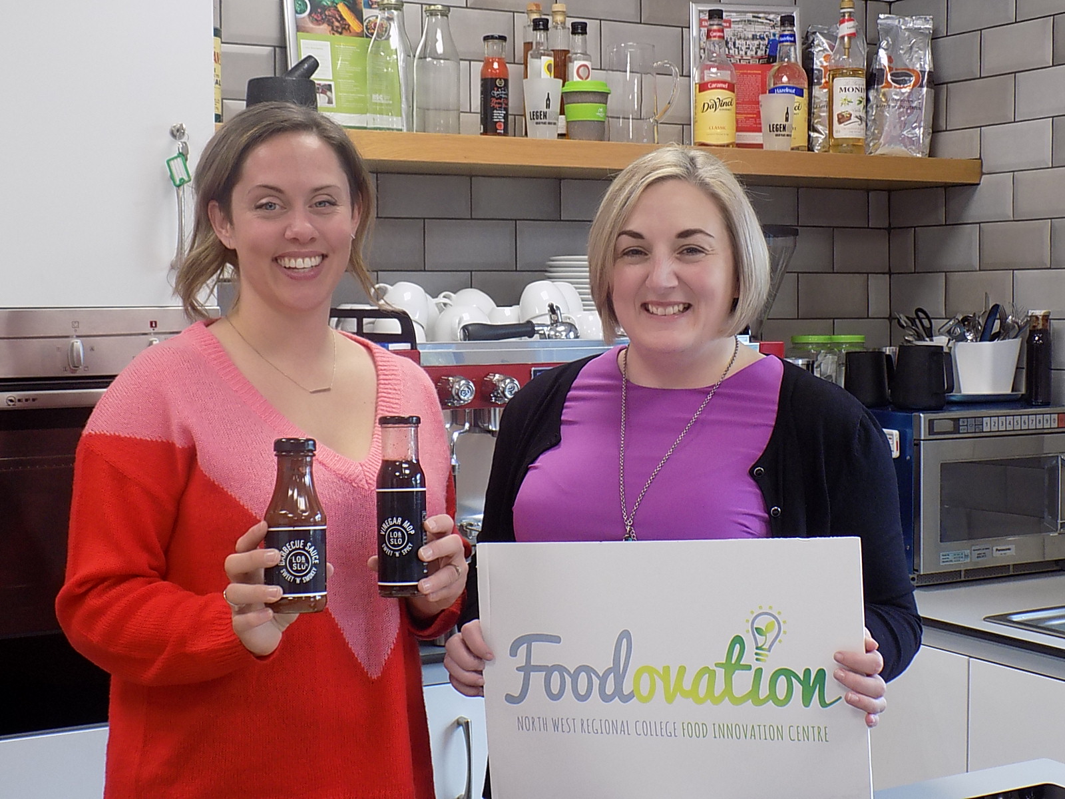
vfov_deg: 28.0
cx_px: 532
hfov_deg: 36.8
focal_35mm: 52
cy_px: 400
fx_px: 1600
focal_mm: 9.3
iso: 160
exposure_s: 1/30
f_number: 3.9
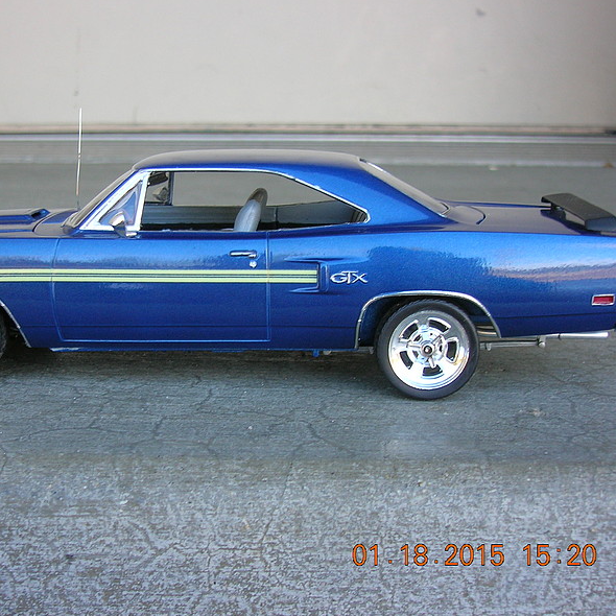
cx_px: 232
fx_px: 1107
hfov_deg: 31.0
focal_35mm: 55
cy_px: 308
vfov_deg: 31.1
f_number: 3.2
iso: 50
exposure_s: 1/51.7
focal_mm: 7.7
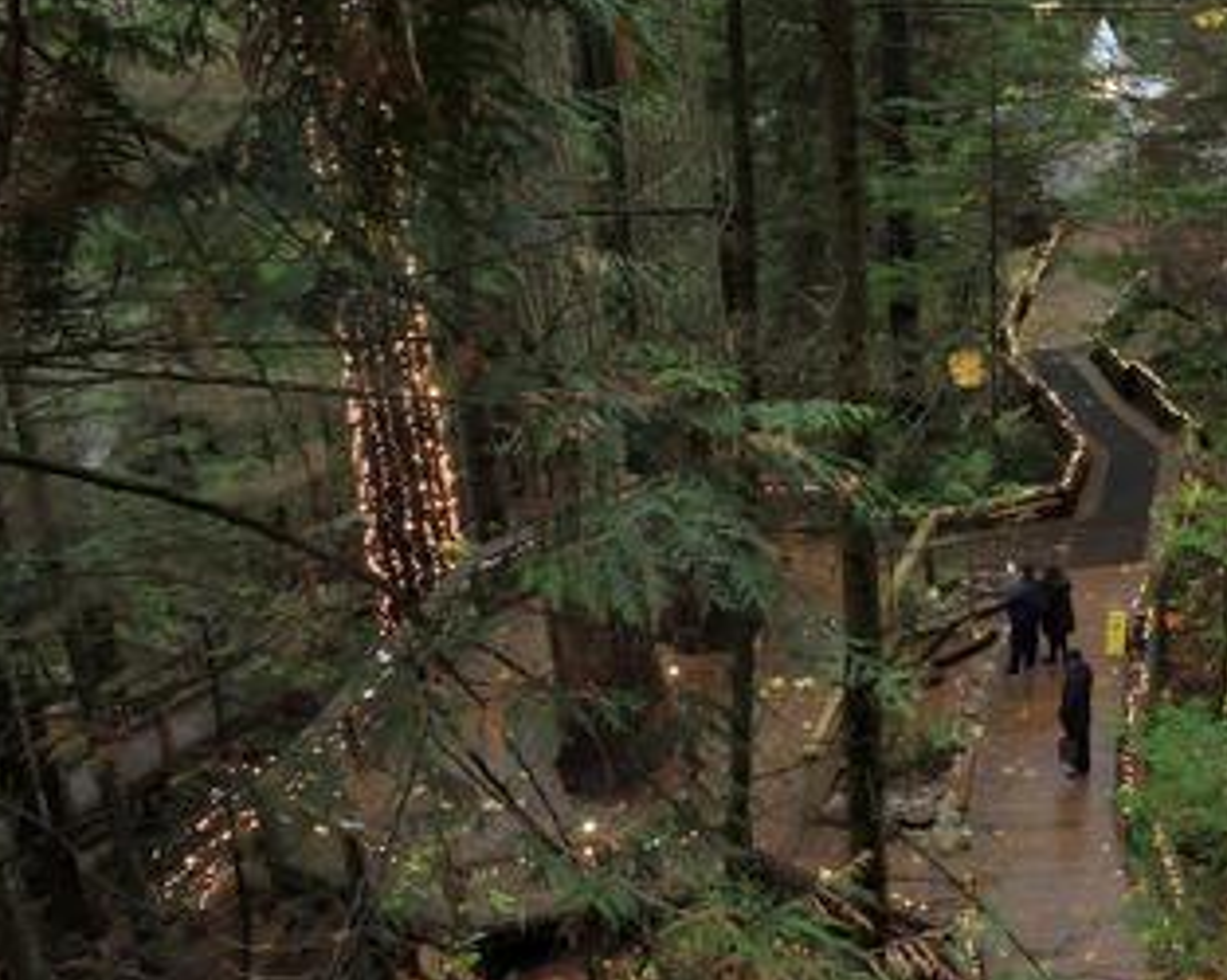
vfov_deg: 31.2
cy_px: 331
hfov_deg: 35.0
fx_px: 1742
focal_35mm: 48
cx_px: 1243
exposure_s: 1/8
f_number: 4.8
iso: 560
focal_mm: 4.3
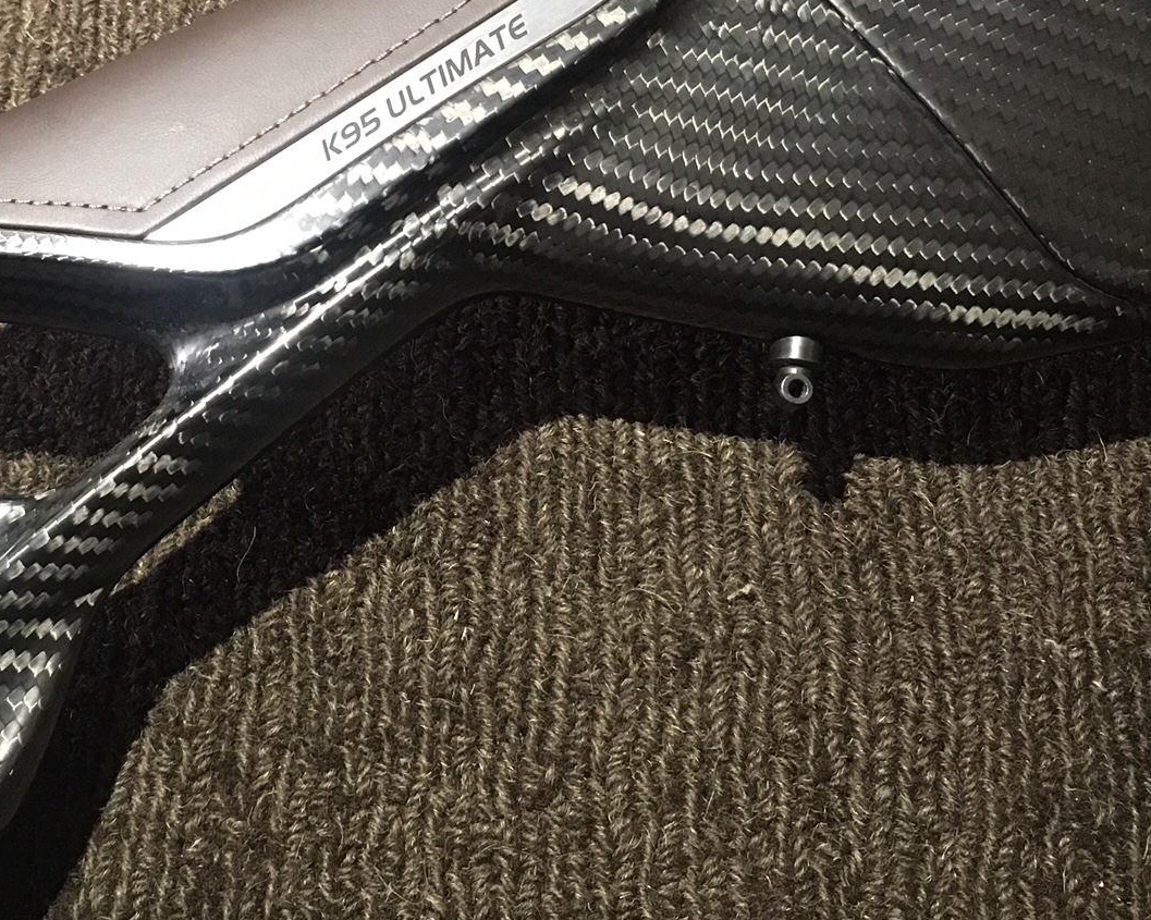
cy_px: 278
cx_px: 308
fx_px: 1839
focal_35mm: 54
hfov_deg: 34.1
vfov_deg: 27.8
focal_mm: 4.15
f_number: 2.2
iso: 200
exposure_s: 1/25
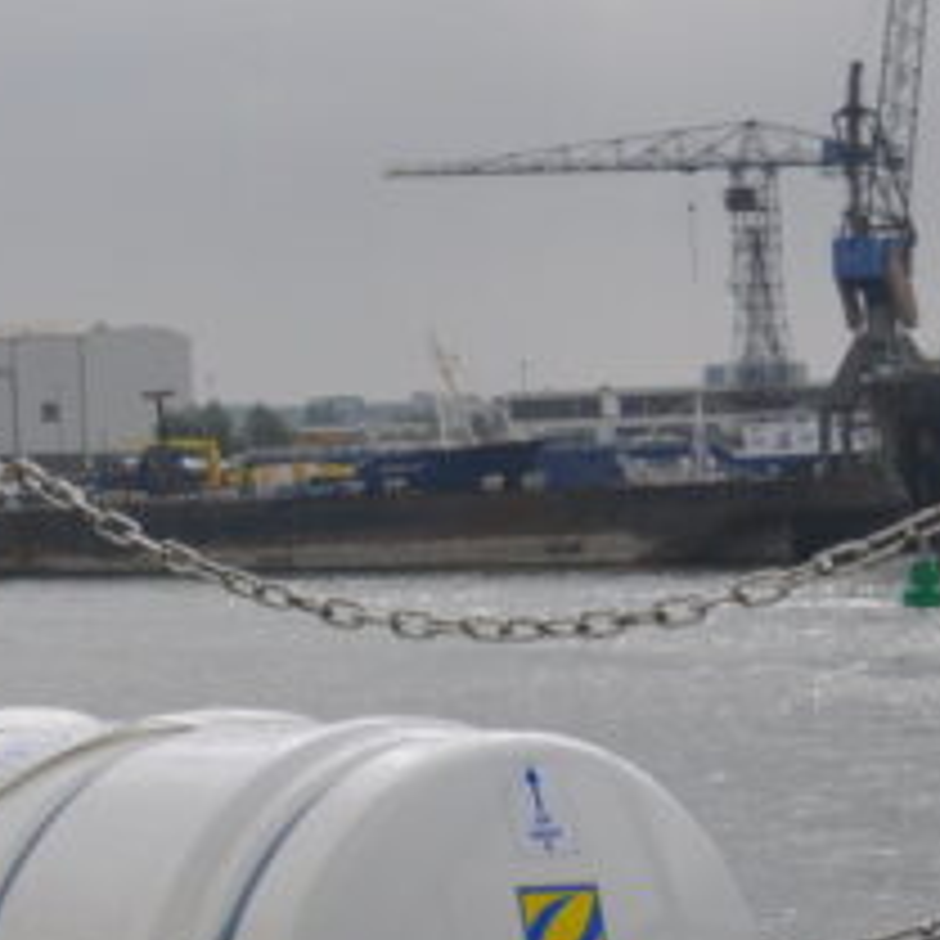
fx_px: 4977
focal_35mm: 162
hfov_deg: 10.0
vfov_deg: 10.8
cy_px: 193
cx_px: -931
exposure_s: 1/400
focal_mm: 26
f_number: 10
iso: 200
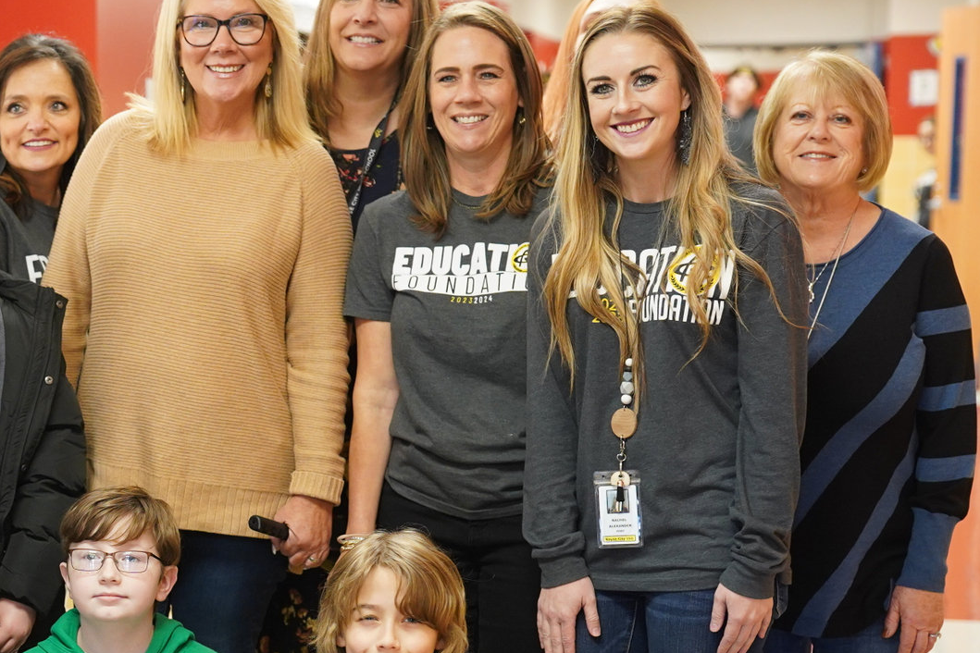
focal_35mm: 98
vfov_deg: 13.8
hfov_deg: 20.0
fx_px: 2668
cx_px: -59
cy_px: 589
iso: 1600
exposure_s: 1/200
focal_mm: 40
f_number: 2.2
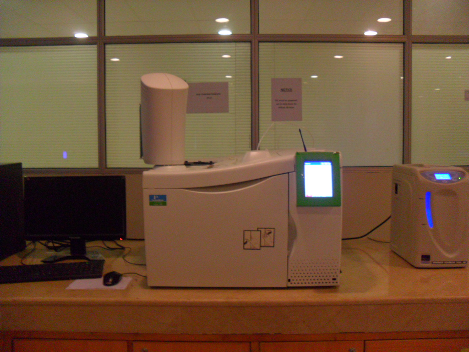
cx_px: 234
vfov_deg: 40.7
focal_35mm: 35
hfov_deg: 52.6
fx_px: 474
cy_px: 176
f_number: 3
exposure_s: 1/15
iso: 240
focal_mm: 6.3
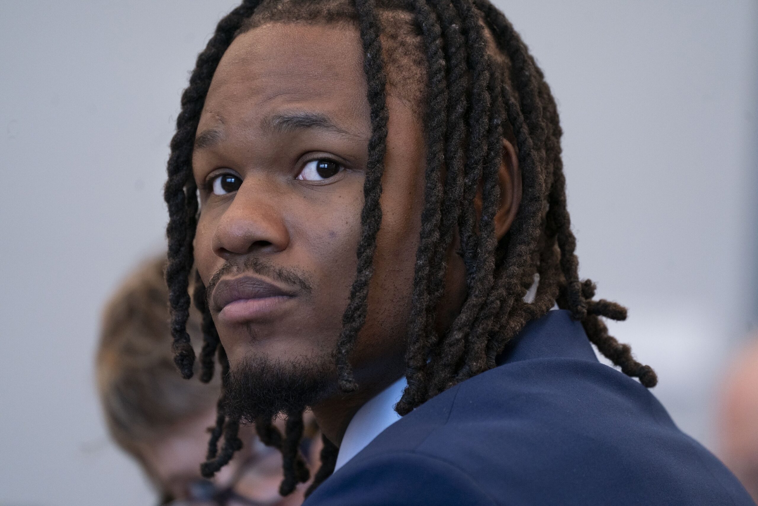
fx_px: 7264
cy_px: 253
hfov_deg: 6.0
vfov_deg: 4.0
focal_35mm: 345
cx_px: 379
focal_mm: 345
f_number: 5.6
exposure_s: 1/320
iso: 3200
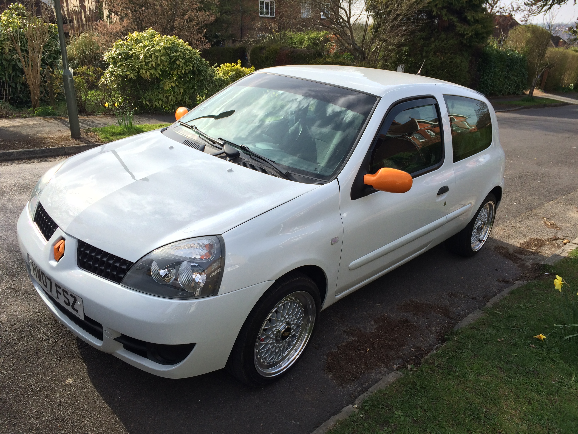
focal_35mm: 29
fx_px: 484
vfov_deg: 48.2
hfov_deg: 61.7
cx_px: 289
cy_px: 217
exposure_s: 1/1053
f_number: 2.2
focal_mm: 4.15
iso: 32
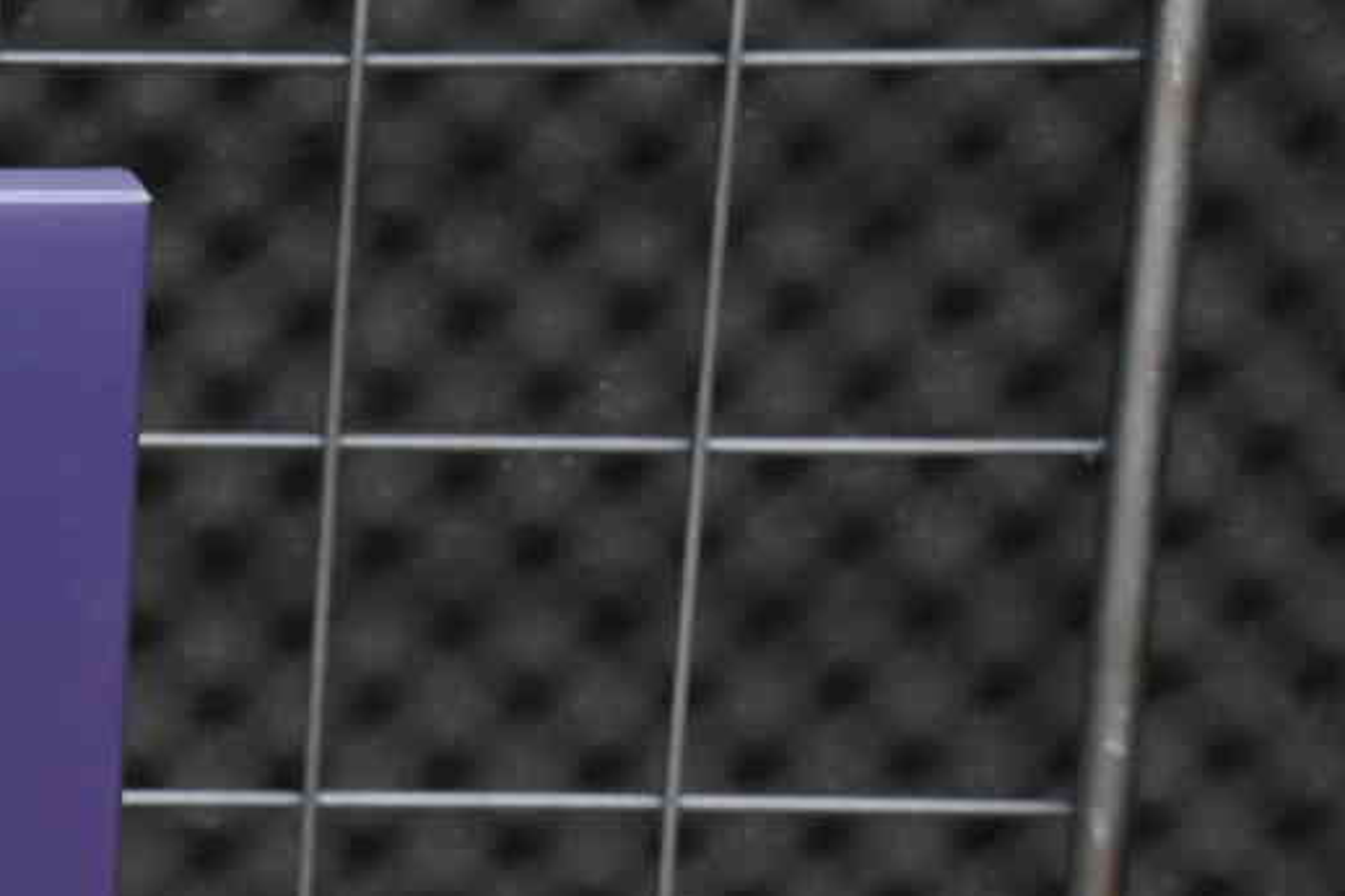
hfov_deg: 15.2
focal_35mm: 129
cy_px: 1182
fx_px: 4832
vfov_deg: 10.4
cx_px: -376
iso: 1600
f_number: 5.6
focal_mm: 31
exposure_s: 1/60
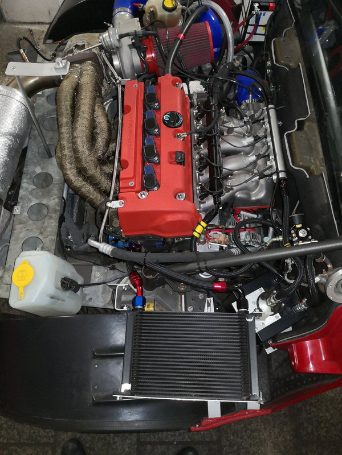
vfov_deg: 65.3
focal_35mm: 27
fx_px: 356
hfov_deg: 51.4
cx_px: 171
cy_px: 228
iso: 250
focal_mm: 3.95
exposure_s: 1/33.3
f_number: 1.6
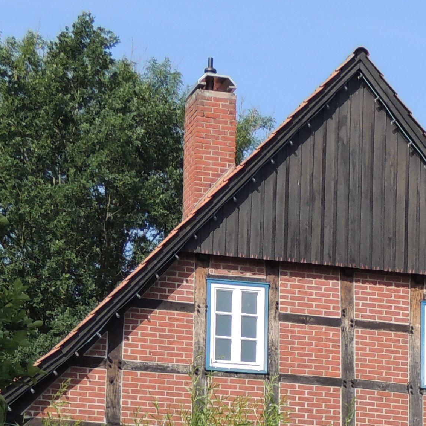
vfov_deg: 13.2
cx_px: 390
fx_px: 1754
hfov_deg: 13.7
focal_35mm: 126
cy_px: 605
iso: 100
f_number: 3.3
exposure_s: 1/800
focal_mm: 6.2
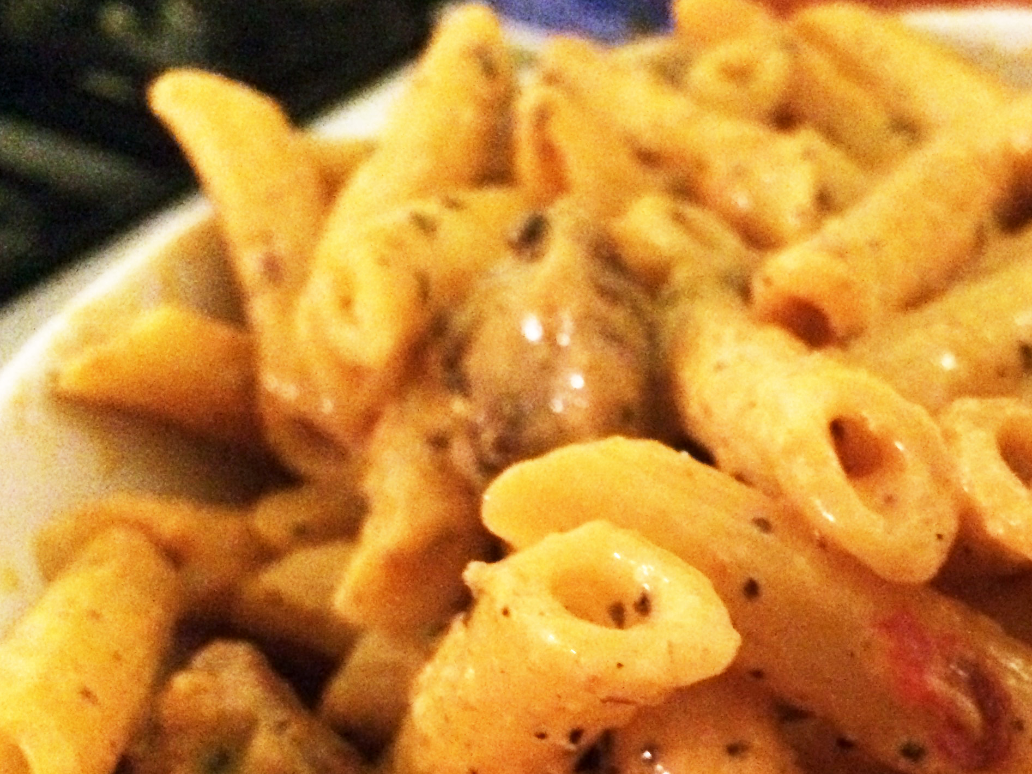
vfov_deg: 28.6
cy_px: 590
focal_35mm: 50
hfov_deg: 36.9
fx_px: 1491
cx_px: 824
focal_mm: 4.15
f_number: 2.2
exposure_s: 1/15
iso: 800
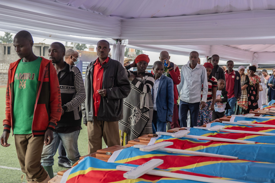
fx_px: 435
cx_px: 138
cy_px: 92
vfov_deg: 23.8
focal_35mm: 57
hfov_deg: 35.1
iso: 640
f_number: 2.8
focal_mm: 38
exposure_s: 1/800
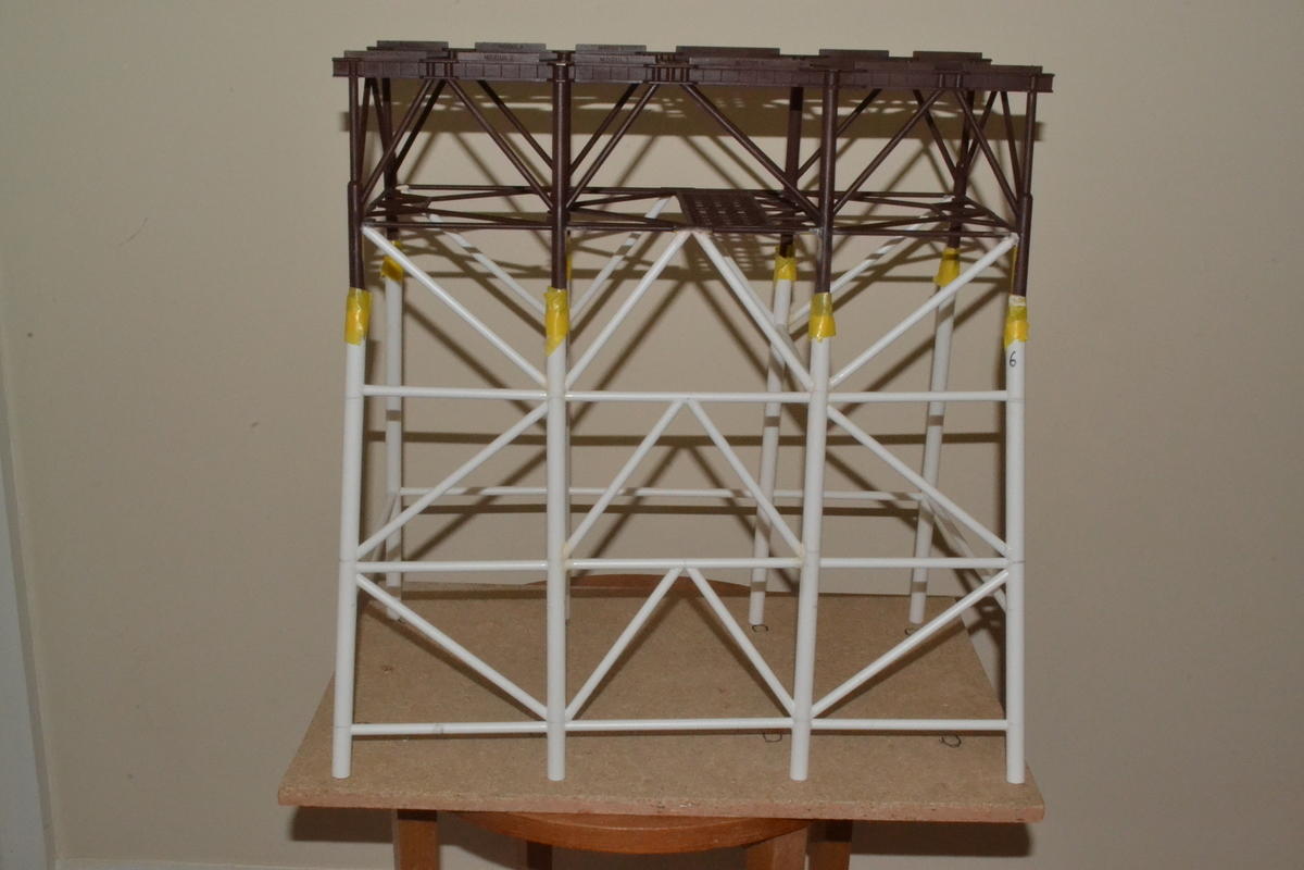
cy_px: 435
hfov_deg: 49.6
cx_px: 652
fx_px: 1413
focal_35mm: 39
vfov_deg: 34.2
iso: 3200
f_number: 29
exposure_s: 1/60
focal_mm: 26
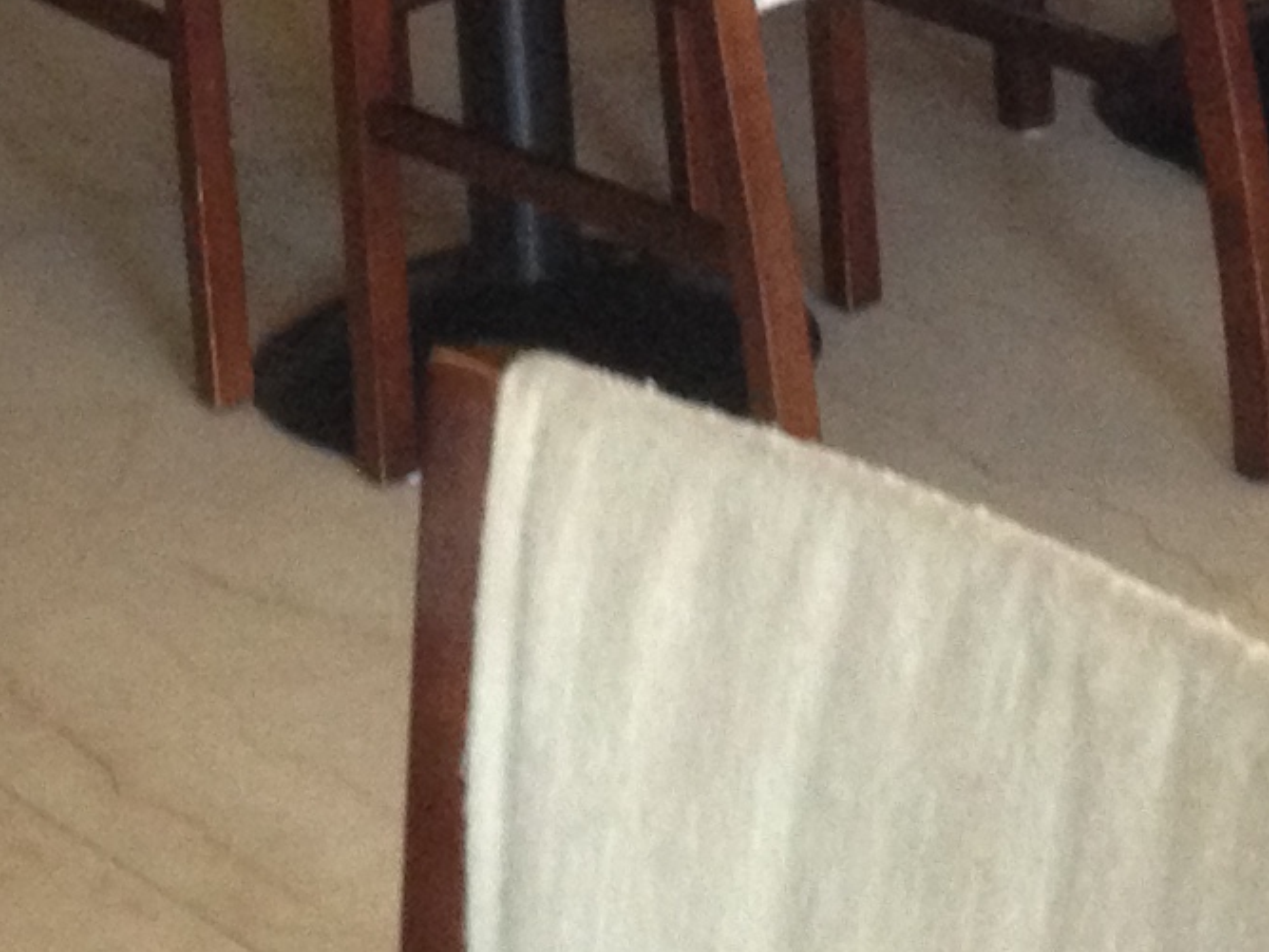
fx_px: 6269
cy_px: -1190
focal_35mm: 171
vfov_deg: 8.1
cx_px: 498
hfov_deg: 11.6
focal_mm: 4.28
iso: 200
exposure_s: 1/20
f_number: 2.4
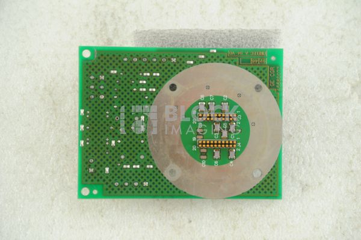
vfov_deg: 11.4
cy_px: 120
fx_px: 1202
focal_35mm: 120
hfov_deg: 17.1
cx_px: 180
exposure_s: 1/100
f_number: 9
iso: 1600
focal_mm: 120
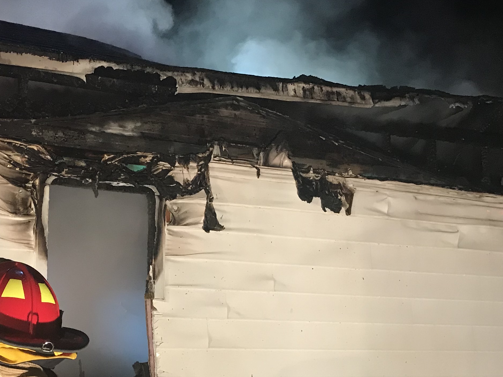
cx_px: 138
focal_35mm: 60
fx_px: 872
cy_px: 278
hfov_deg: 31.7
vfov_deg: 24.2
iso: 80
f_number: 1.8
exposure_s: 1/16
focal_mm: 3.99
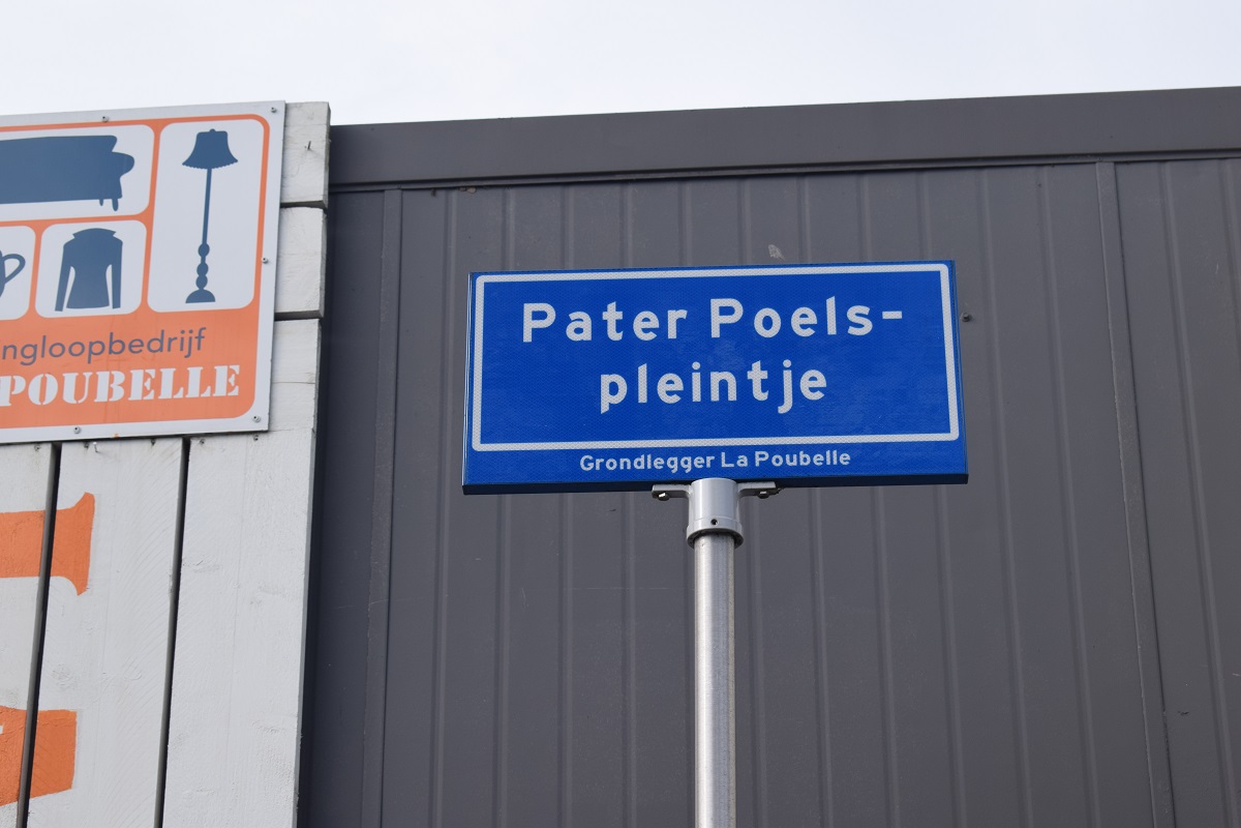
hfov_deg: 24.6
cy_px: 414
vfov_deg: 16.6
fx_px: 2844
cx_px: 620
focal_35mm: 82
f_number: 9
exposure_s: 1/320
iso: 200
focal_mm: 55
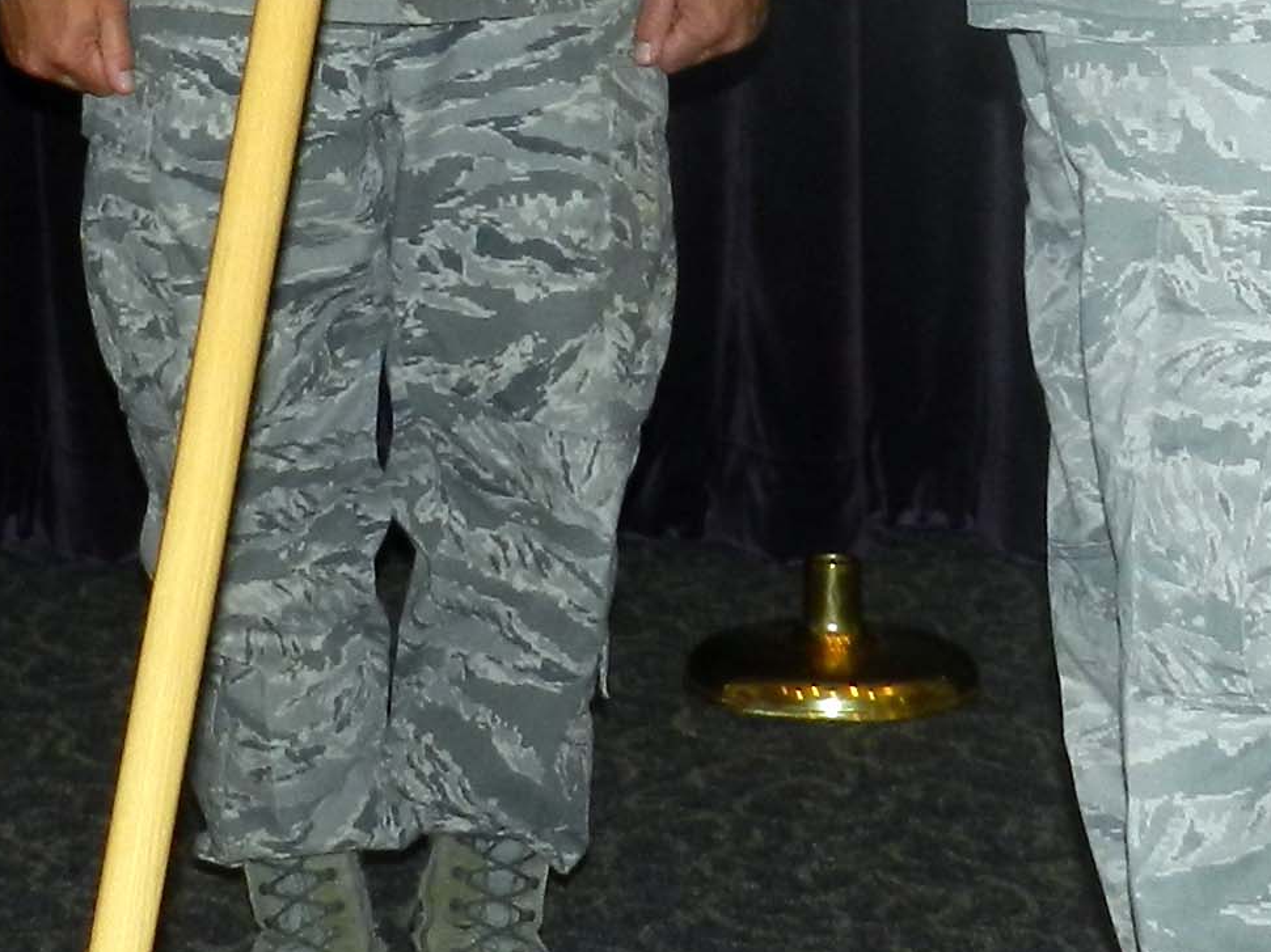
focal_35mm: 132
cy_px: -335
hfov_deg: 14.9
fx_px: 4845
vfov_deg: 10.9
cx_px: 303
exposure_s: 1/30
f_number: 3.7
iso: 200
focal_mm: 5.6
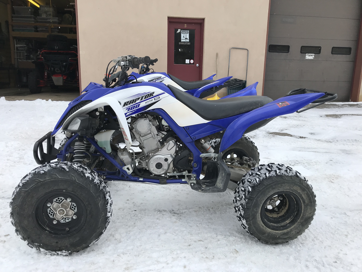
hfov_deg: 63.4
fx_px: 293
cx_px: 181
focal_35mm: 28
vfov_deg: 49.7
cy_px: 136
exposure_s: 1/1041
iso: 20
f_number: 1.8
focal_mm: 3.99
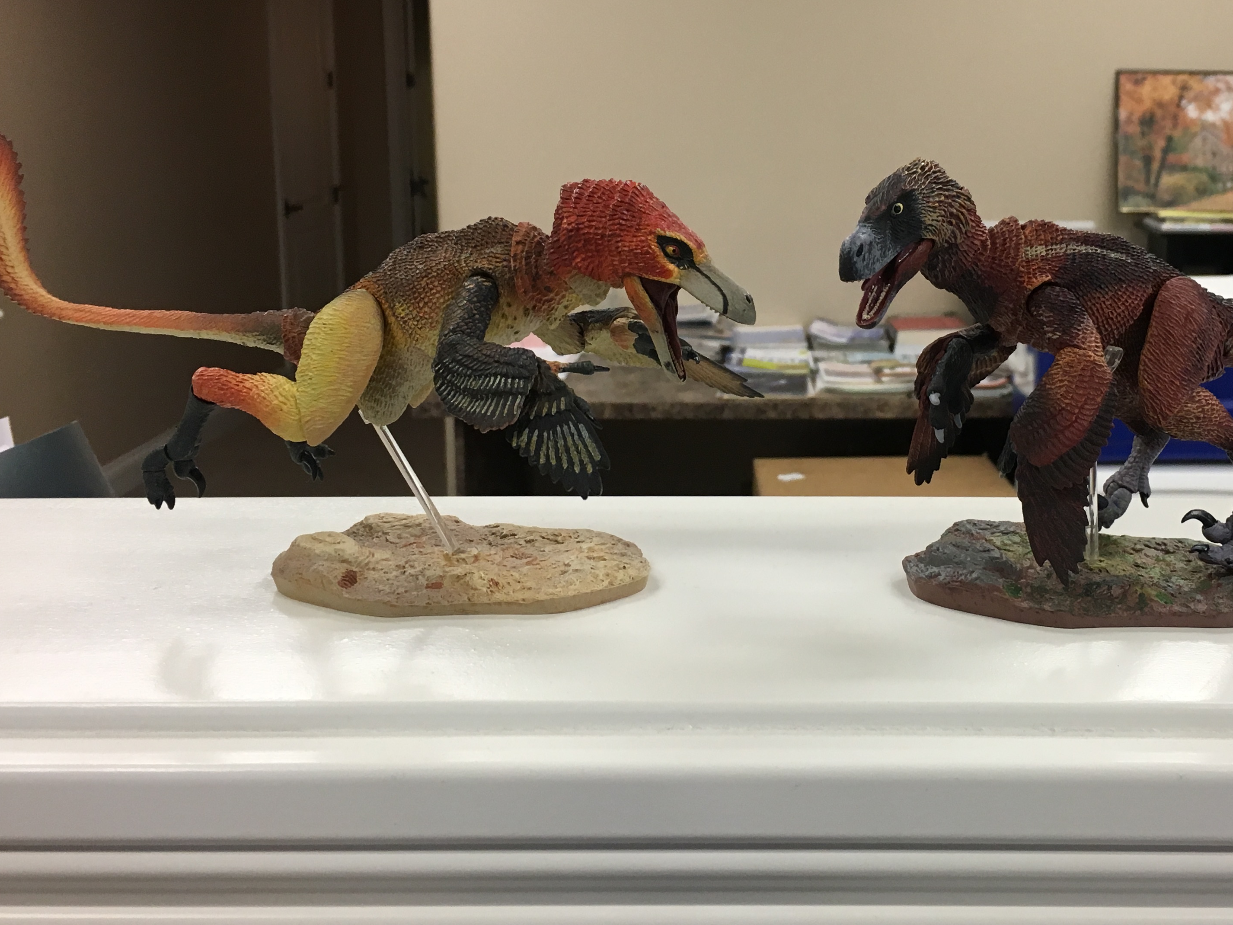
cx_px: 763
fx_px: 1460
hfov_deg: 45.4
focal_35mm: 41
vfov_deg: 34.9
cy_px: 320
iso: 40
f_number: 2.2
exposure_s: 1/30
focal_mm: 4.15
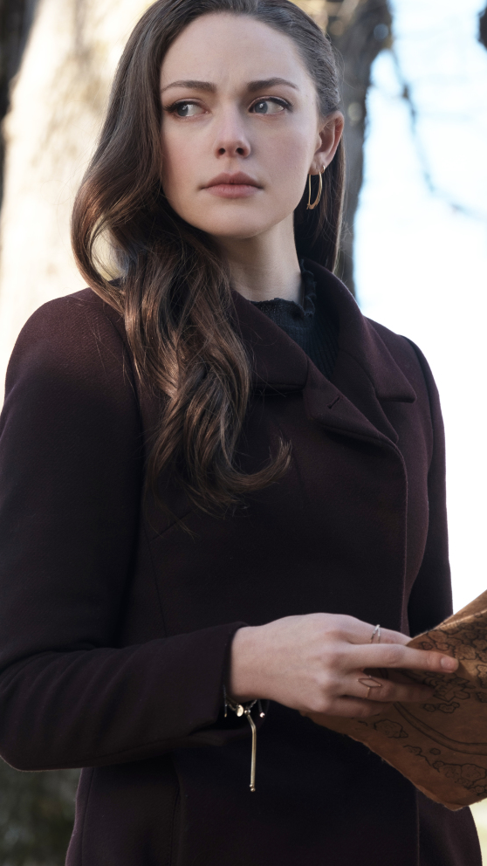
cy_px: 402
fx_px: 4132
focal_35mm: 180
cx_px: 239
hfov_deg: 6.7
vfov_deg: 12.0
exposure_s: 1/105
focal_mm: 94.5
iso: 200
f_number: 5
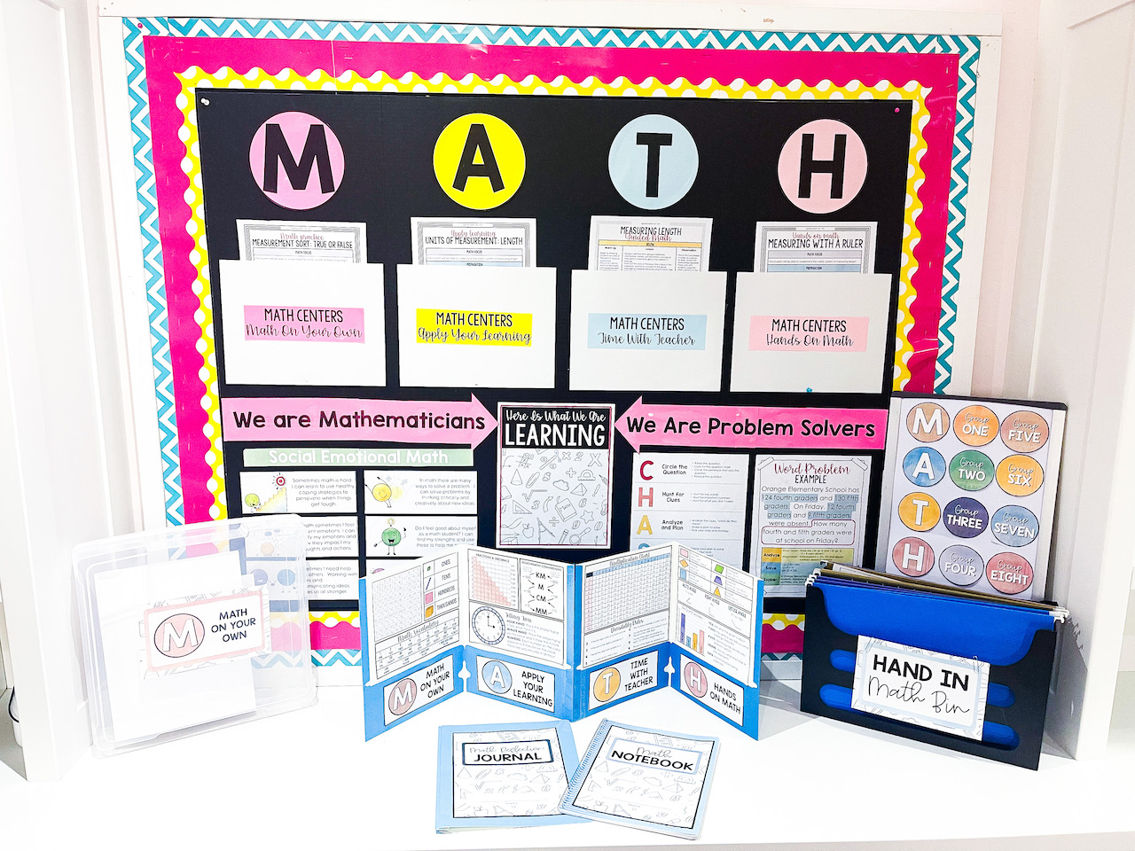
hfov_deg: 67.3
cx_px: 568
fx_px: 852
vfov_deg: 53.1
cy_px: 426
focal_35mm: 26
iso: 160
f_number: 1.6
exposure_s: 1/60
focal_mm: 5.1
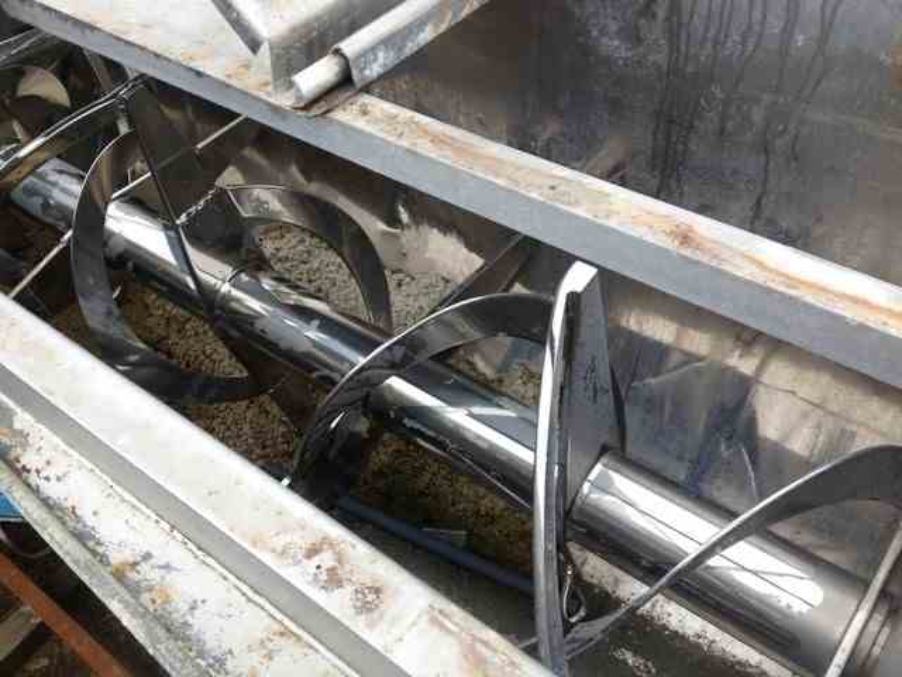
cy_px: 338
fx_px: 912
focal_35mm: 35
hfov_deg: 52.6
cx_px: 451
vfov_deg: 40.7
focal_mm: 4.28
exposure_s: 1/435
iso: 64
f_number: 2.4
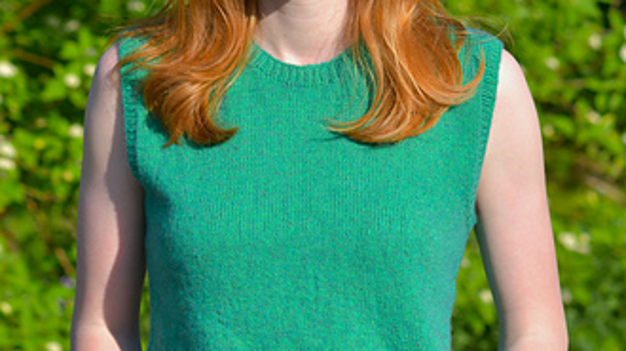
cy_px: 159
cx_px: 312
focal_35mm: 262
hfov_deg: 8.2
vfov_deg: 4.6
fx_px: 4345
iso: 180
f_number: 8
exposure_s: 1/500
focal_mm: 110
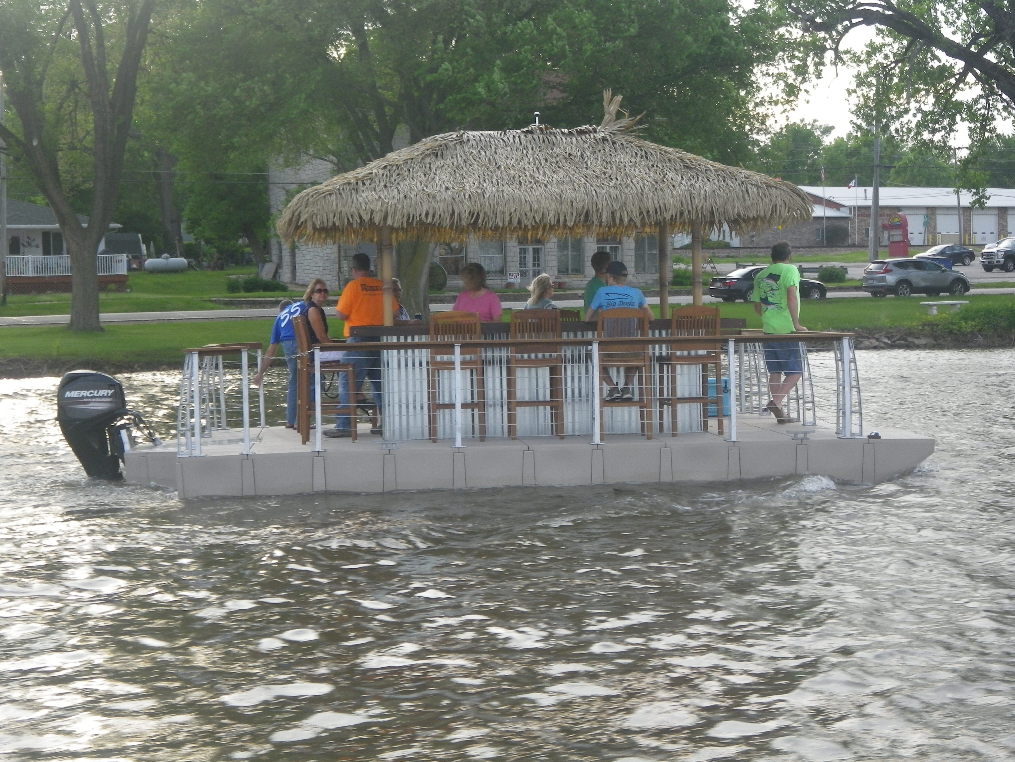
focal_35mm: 62
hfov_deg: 31.2
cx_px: 508
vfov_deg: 23.7
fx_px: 1818
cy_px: 381
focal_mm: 11.1
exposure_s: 1/100
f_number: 4.6
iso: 80
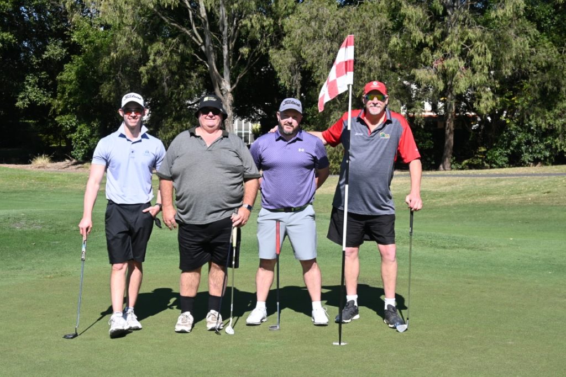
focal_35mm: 68
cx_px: 283
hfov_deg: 29.9
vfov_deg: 20.2
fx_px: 1061
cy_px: 188
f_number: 7.1
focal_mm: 45
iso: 100
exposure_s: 1/320
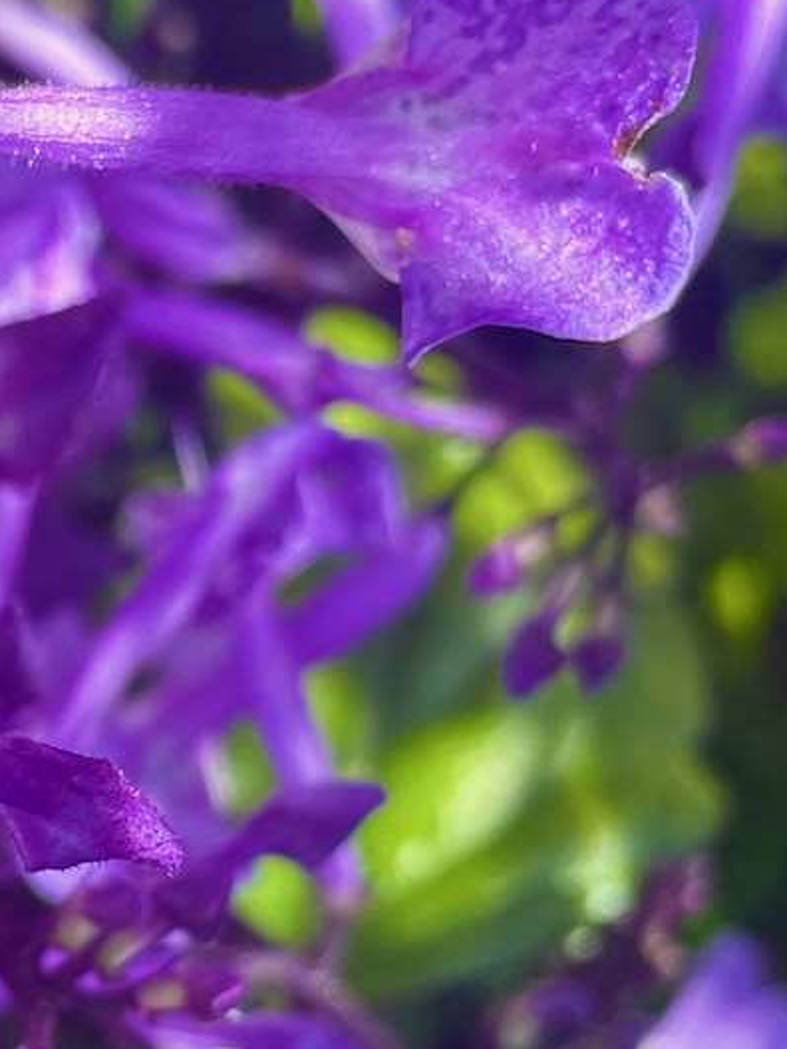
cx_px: -137
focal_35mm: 92
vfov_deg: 20.9
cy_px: 905
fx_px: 2789
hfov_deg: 15.5
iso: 50
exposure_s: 1/121
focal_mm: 4.2
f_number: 1.6
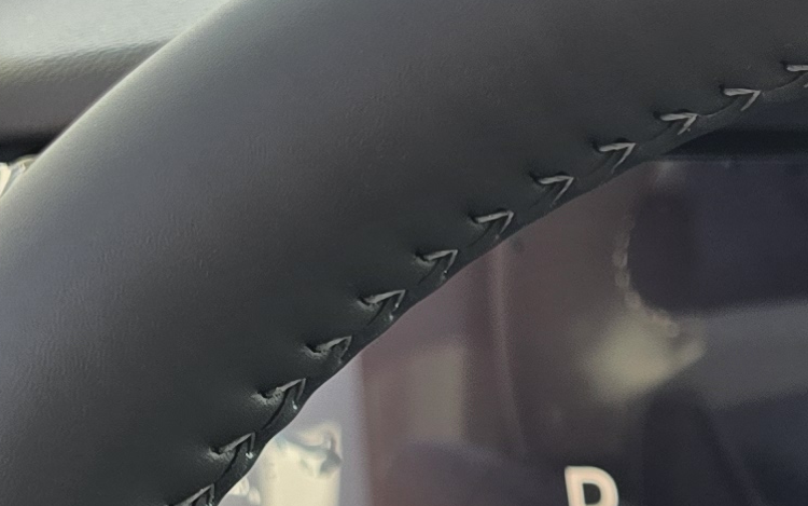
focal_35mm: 130
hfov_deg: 14.6
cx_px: 1311
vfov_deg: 8.8
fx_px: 2863
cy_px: 1345
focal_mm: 6.3
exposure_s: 1/180
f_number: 1.7
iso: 25
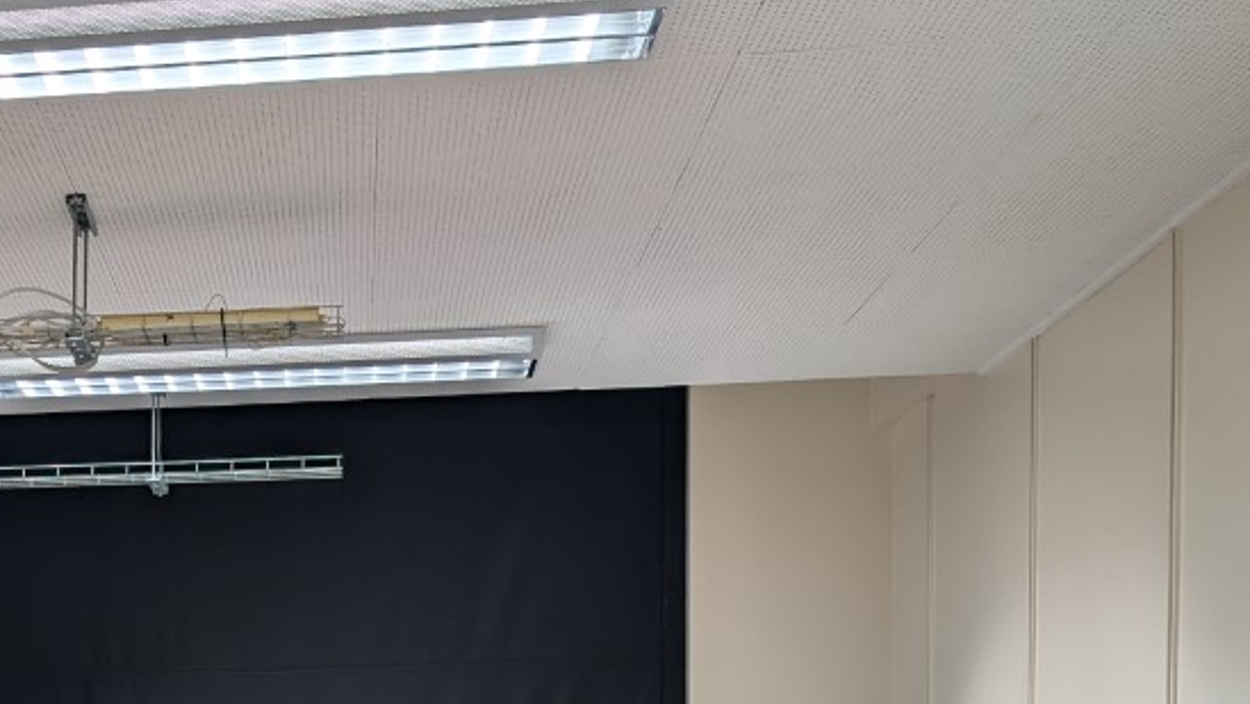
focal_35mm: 57
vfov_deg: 19.4
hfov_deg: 34.3
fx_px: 1890
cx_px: 94
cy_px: 925
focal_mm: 6.9
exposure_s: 1/51.2
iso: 78
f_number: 1.68
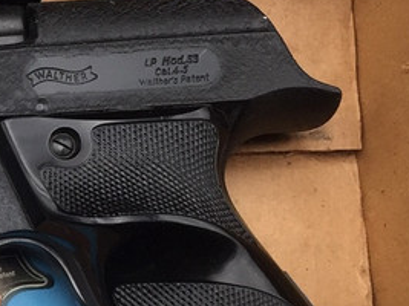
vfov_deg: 12.5
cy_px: 344
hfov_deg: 15.0
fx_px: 1370
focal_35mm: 116
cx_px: -296
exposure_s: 1/120
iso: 40
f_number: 2.2
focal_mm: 4.15
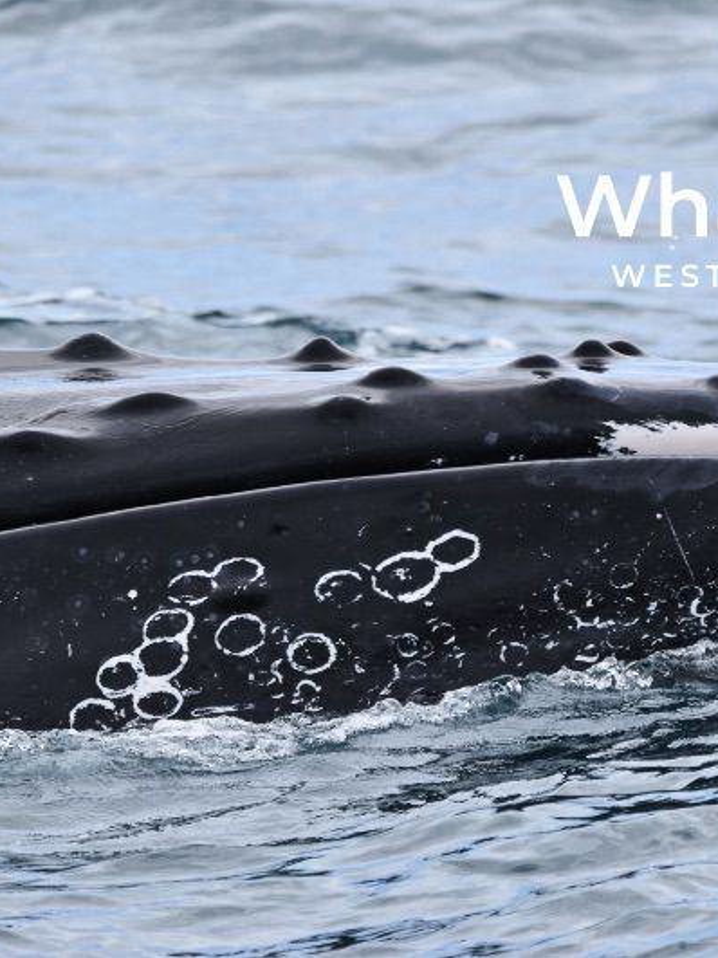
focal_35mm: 956
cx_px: 415
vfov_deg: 2.1
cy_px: 479
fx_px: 26450
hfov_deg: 1.6
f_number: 6.3
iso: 400
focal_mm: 440
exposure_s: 1/1600
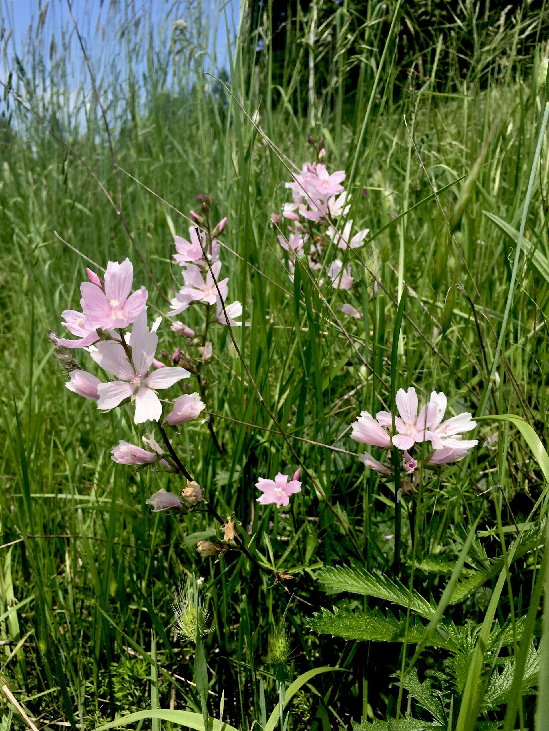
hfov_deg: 48.2
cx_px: 274
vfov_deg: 61.7
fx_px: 613
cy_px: 366
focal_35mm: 29
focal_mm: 4.15
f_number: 2.2
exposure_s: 1/1637
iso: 25
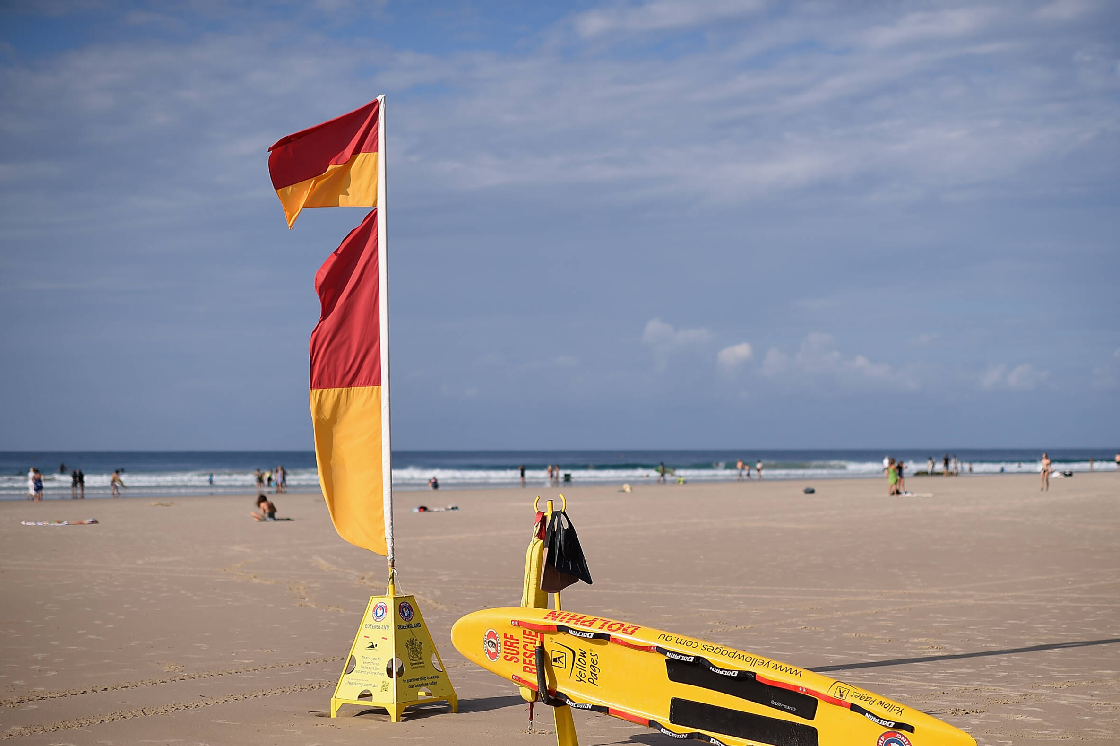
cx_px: 602
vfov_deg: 25.0
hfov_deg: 36.9
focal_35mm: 54
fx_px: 1679
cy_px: 398
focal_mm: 50
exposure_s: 1/8000
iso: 100
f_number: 2
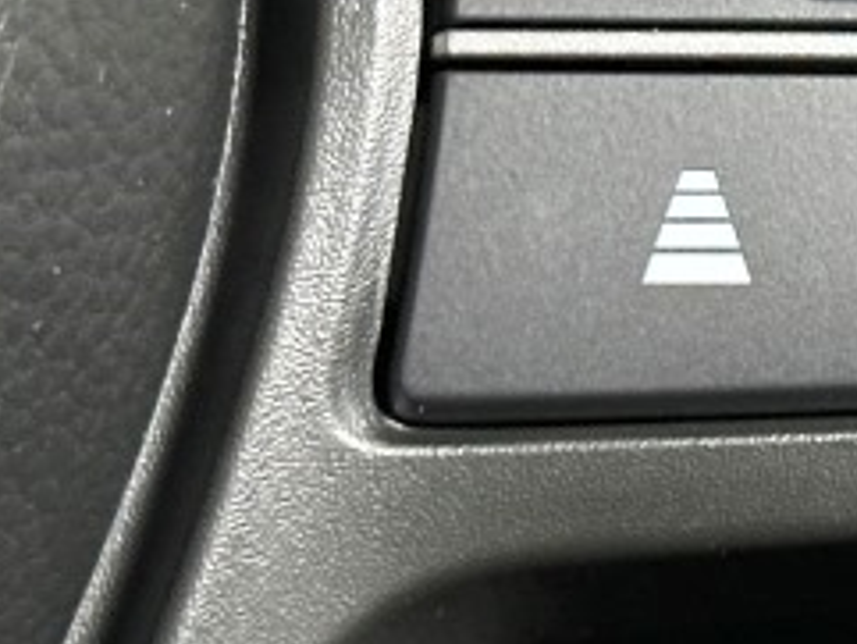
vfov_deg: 7.2
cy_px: -60
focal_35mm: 204
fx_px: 5053
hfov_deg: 9.6
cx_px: 999
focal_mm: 6.86
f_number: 1.78
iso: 400
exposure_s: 1/40
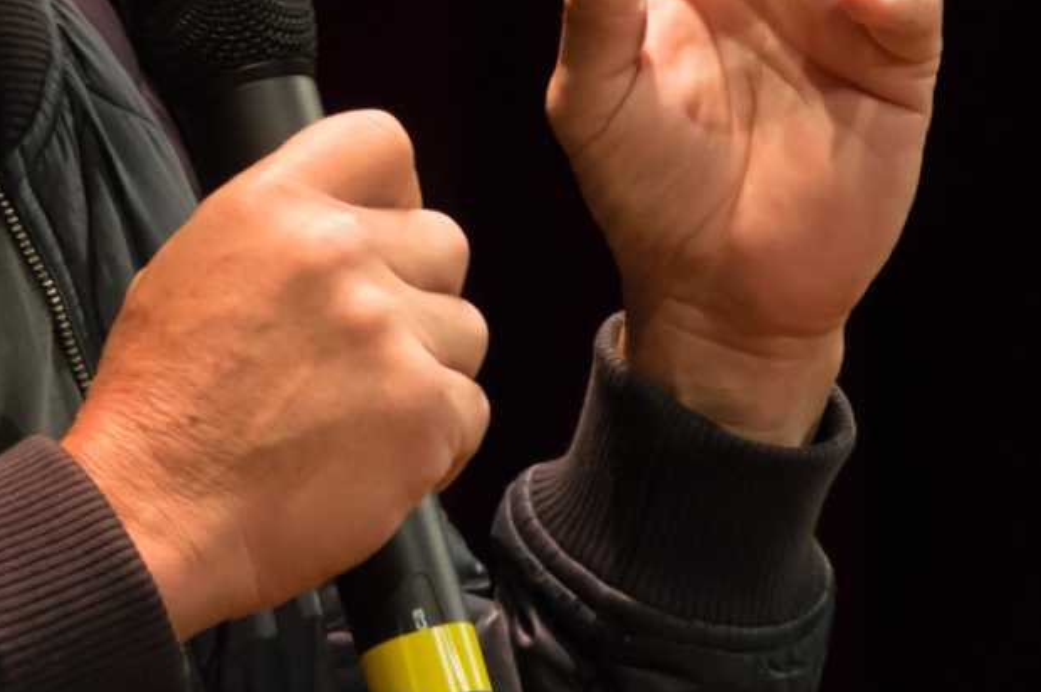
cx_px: 45
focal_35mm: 521
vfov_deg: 2.6
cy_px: -298
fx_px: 15039
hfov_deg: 4.0
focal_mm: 105
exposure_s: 1/125
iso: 1600
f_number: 4.5
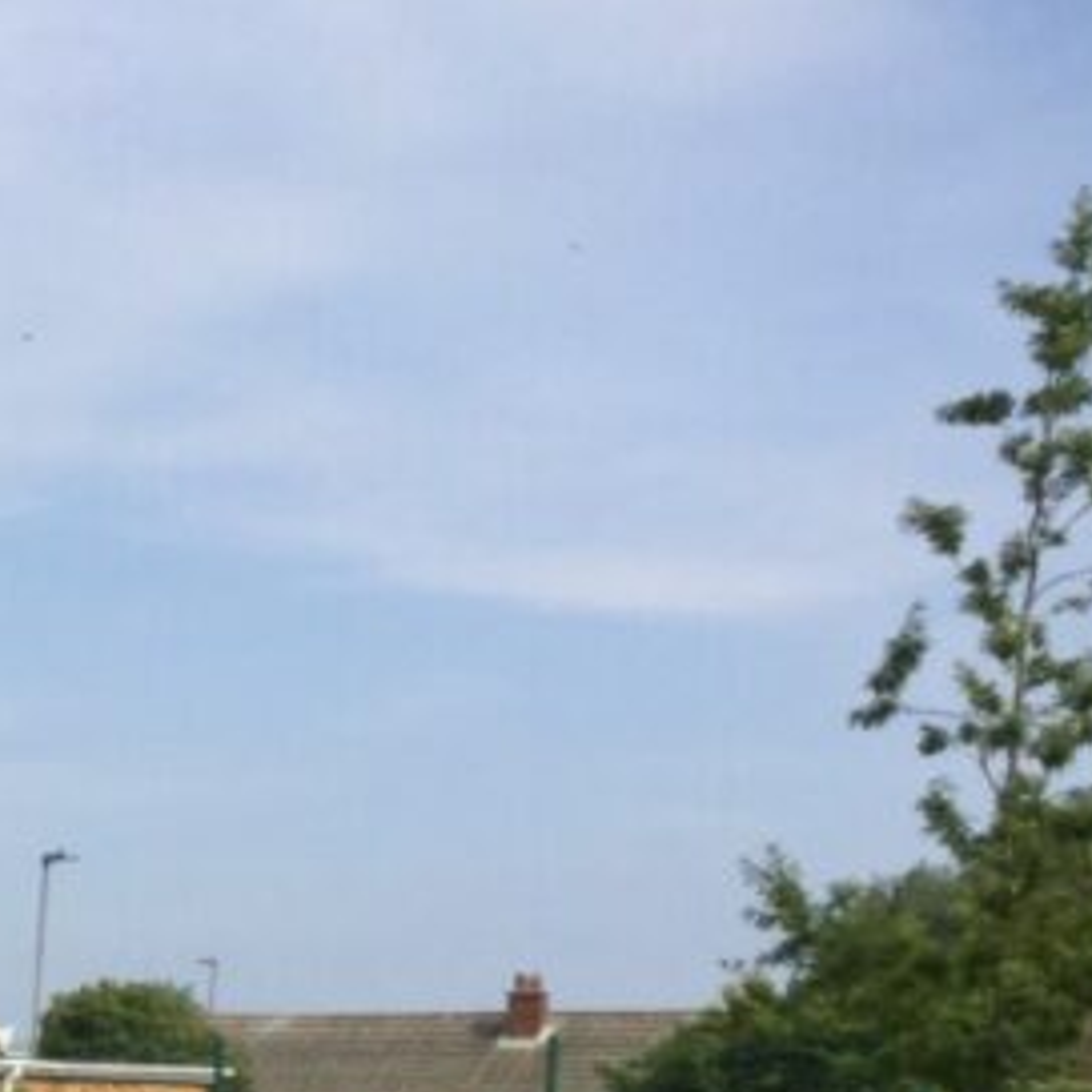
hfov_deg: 15.0
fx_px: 3676
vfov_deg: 16.0
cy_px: 1405
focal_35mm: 103
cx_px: -787
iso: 25
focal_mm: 3.3
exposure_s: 1/1481
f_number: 2.4
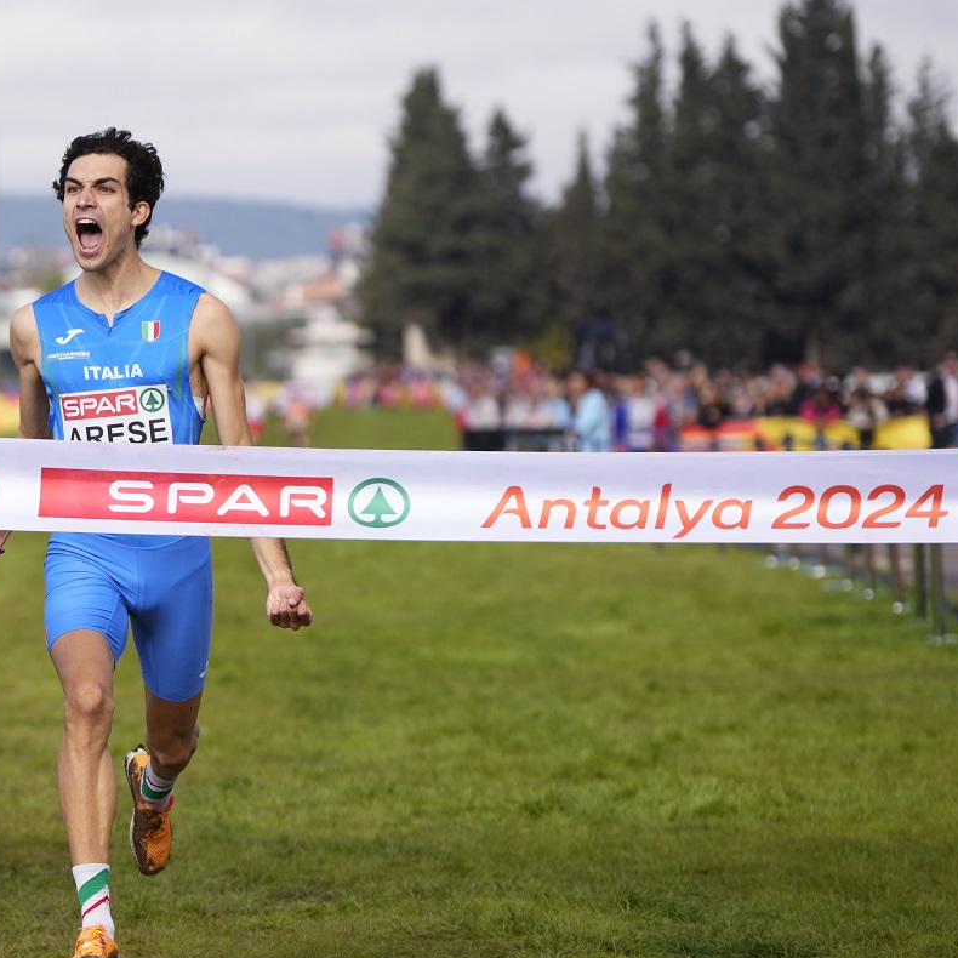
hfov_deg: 6.9
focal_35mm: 254
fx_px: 7953
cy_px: 594
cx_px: -5
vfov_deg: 6.9
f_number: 2.8
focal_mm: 118
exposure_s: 1/2500
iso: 200
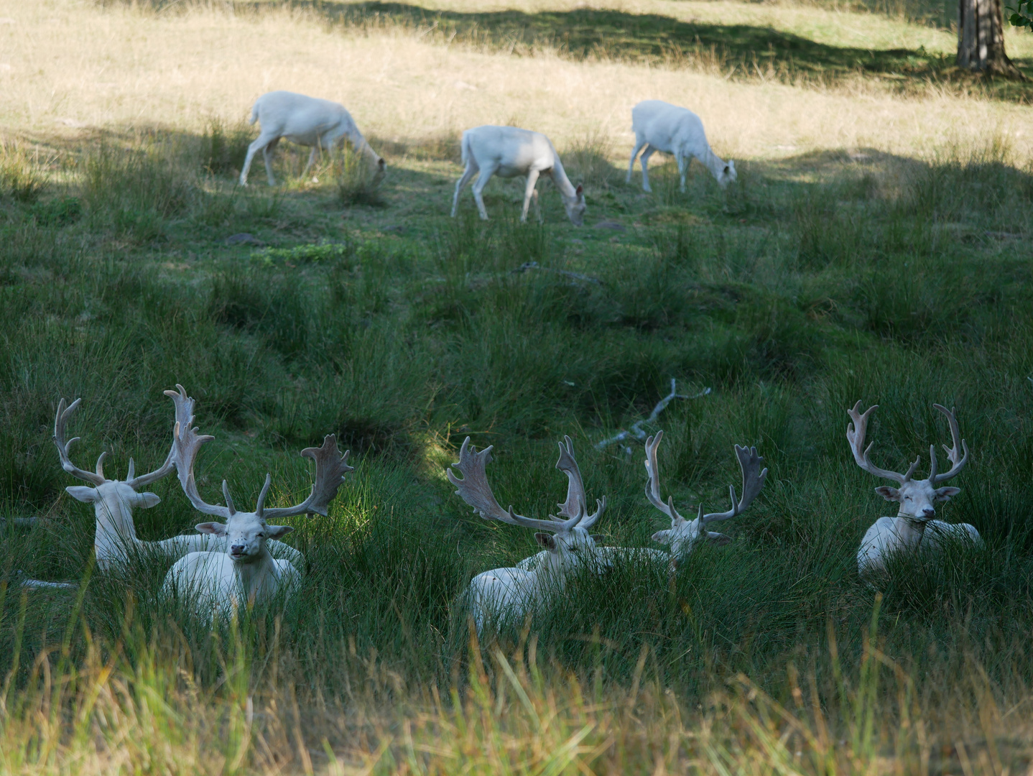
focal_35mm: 300
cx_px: 516
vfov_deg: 5.0
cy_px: 388
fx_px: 8957
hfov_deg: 6.6
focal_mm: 150
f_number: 4.5
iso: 200
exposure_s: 1/320
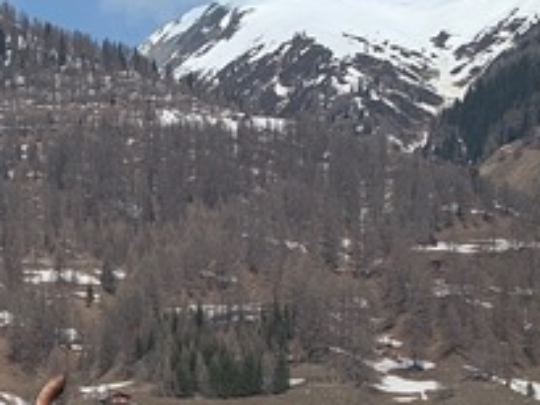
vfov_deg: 17.1
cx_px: -205
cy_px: 534
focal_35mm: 81
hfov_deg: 21.3
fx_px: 1264
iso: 25
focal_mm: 4.25
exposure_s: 1/3650
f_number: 1.8
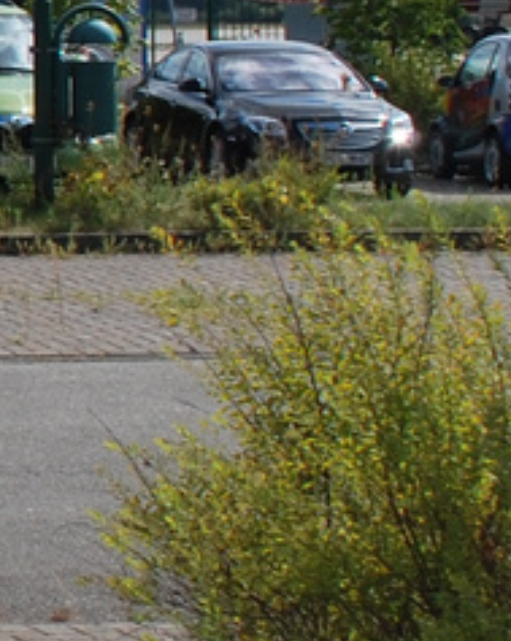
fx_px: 3637
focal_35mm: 192
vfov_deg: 10.0
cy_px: -5
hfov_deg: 7.2
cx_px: -986
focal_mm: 20
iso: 100
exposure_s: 1/320
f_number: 9
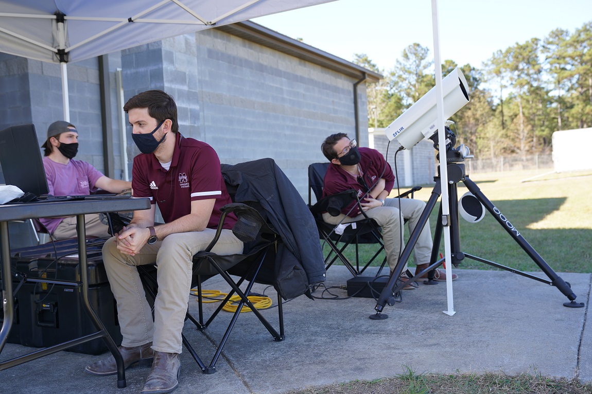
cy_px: 197
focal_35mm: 35
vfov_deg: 37.8
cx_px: 296
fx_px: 575
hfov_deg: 54.4
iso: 125
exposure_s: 1/160
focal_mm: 35
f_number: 4
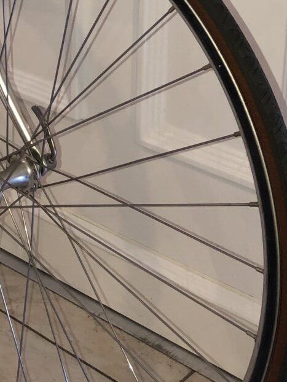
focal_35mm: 81
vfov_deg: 22.9
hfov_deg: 17.9
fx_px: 895
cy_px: -18
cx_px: 12
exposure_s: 1/14
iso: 64
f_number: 1.8
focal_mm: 3.99
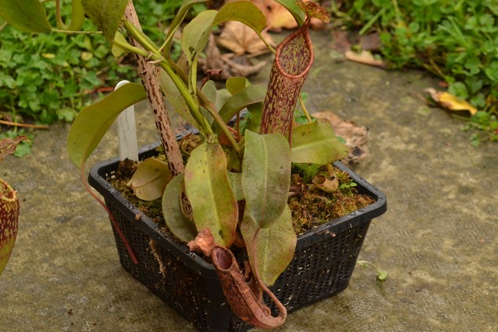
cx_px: 201
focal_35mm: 197
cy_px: 134
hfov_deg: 10.5
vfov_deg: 7.0
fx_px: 2719
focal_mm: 105
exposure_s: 1/250
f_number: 6.3
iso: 800
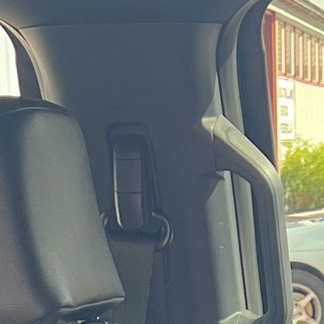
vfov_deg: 8.3
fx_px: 1991
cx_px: 448
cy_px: 840
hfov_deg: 9.1
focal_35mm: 188
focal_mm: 5.7
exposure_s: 1/148
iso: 64
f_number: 1.5
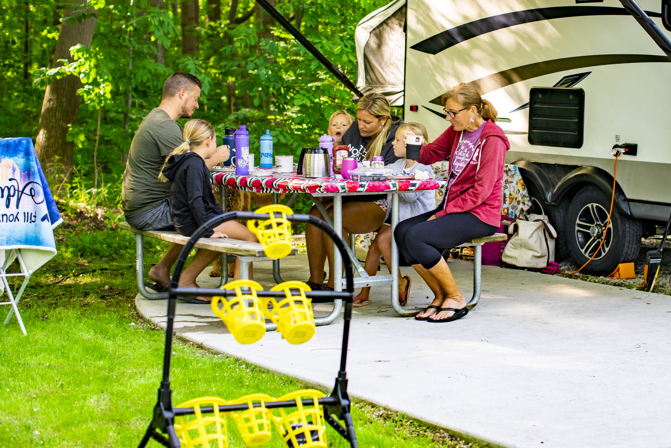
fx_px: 1379
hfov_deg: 27.1
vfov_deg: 18.4
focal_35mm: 74
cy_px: 155
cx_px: 477
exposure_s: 1/160
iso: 500
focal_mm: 50
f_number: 2.8
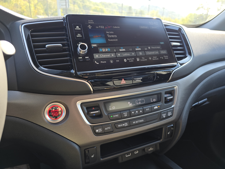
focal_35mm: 23
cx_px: 112
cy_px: 84
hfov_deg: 73.9
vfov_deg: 58.9
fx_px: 149
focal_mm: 6.3
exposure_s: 1/180
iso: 50
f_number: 1.7
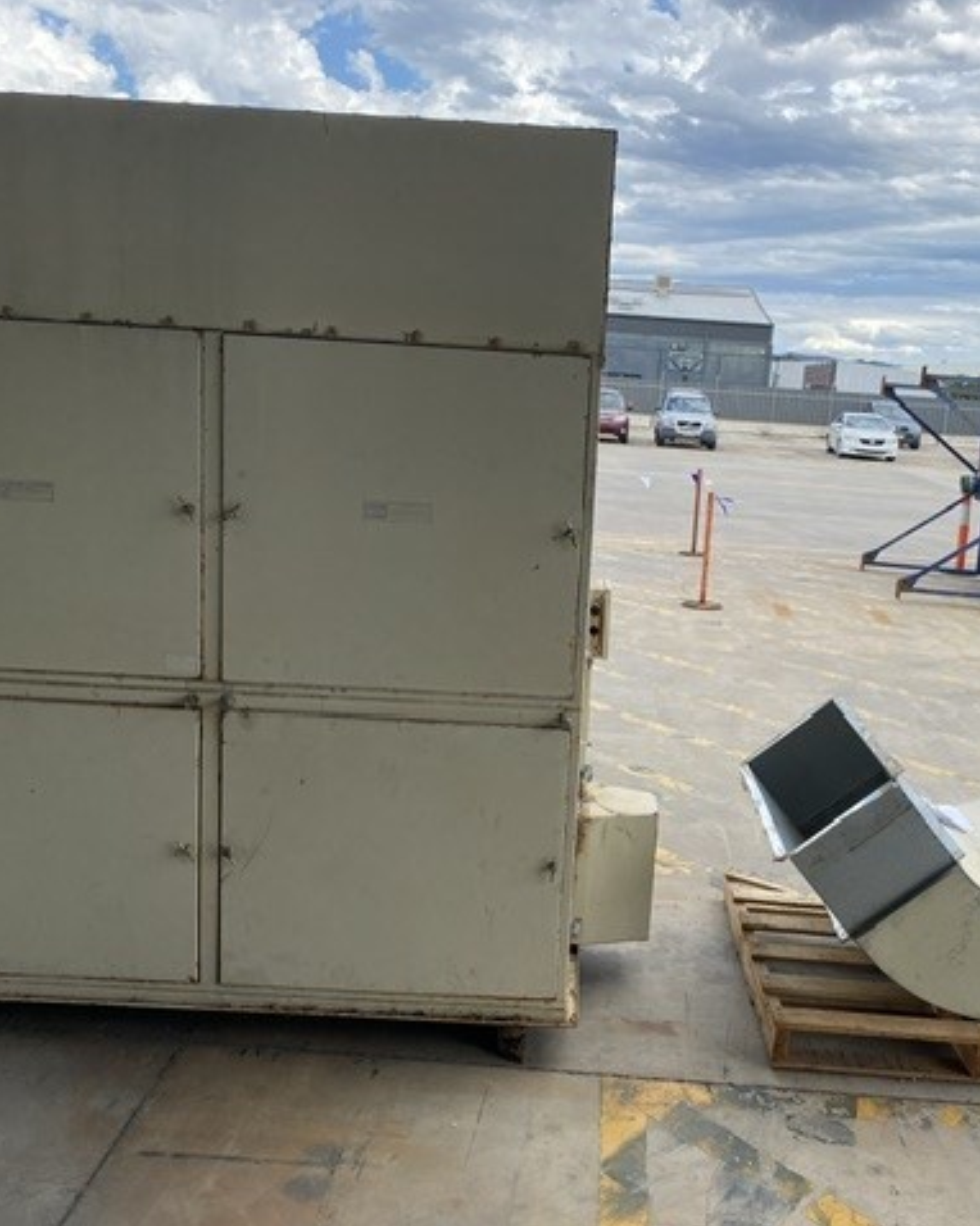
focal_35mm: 34
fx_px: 1233
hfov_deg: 43.1
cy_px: 613
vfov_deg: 52.9
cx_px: 600
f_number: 1.8
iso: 32
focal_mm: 4.25
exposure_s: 1/1429
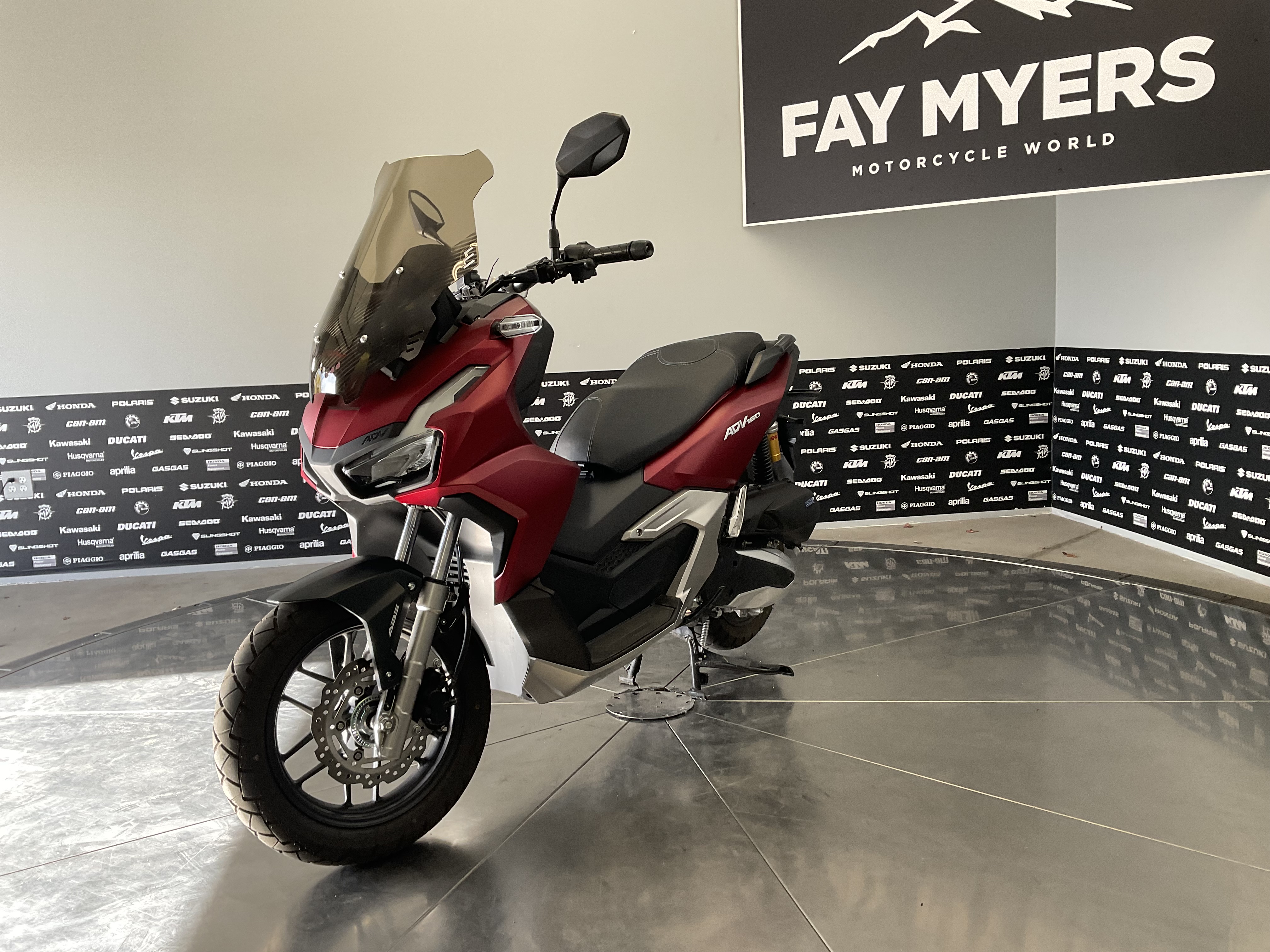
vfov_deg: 48.2
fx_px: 1064
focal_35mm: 29
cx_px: 635
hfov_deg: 61.7
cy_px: 476
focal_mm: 3
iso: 50
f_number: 1.8
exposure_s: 1/122
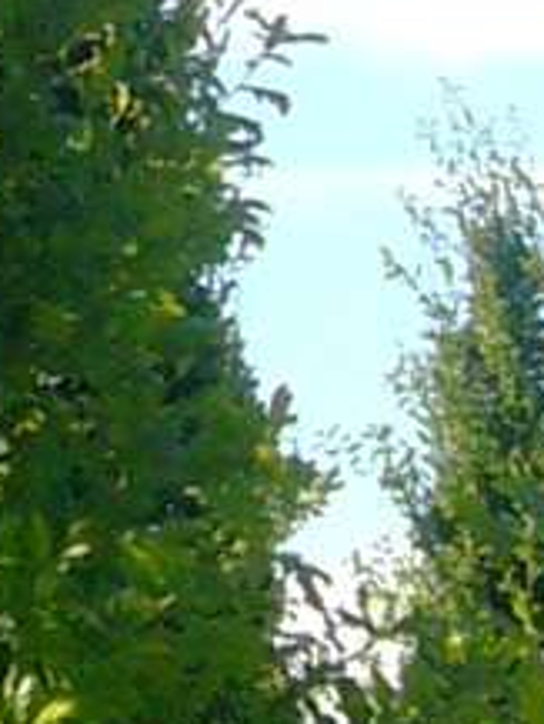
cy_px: 23
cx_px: -451
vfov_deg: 5.5
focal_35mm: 361
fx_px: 7557
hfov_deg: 4.1
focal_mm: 6
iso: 100
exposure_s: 1/320
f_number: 5.7
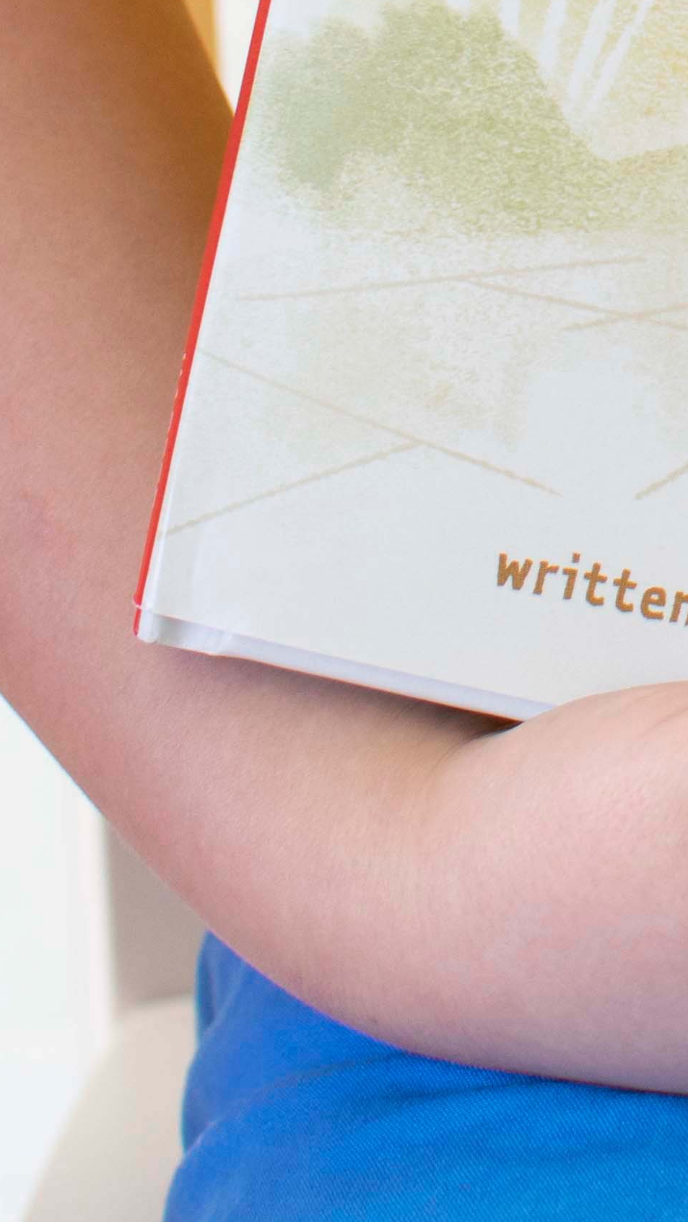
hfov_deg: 6.1
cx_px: 1395
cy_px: -373
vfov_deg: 10.8
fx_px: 6316
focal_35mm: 195
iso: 200
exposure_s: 1/40
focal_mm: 35
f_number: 4
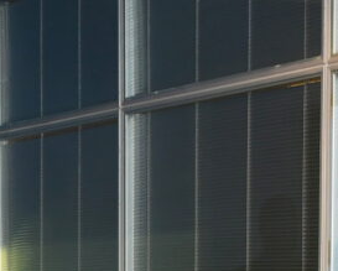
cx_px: -145
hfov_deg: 10.7
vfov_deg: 8.6
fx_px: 1742
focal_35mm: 174
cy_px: 485
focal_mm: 22
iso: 400
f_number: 3.5
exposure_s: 1/80
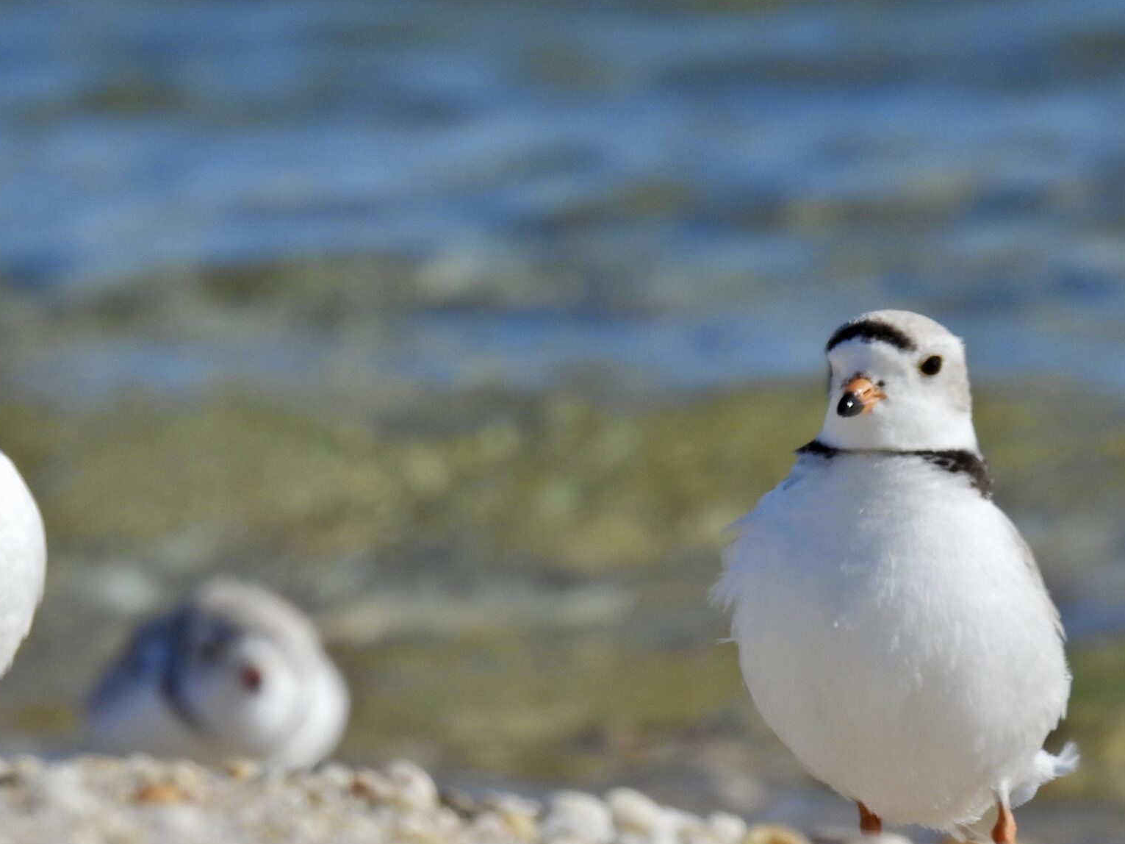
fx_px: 43481
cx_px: 389
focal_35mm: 1338
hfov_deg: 1.5
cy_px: 596
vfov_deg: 1.1
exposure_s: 1/800
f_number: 6.3
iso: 100
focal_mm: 143
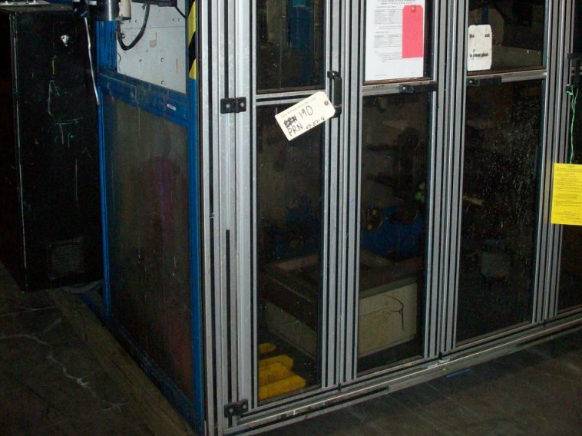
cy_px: 68
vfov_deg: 28.3
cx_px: 293
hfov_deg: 38.2
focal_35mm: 50
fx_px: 840
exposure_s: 1/64
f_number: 2.8
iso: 200
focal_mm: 6.2
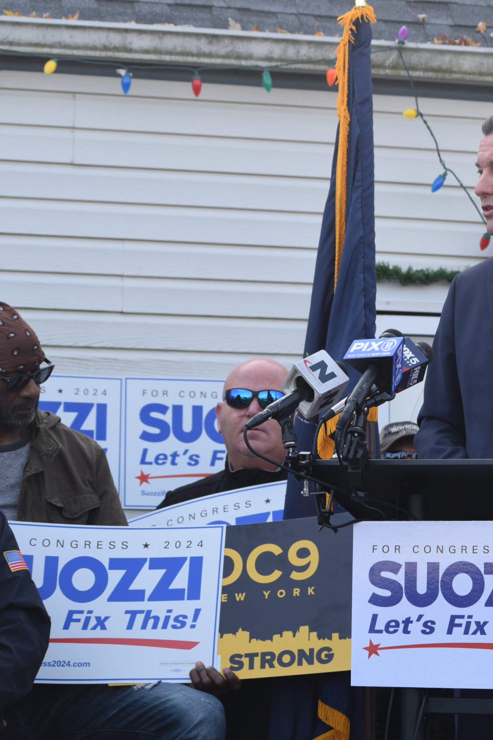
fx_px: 2794
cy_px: 371
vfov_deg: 15.1
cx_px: 472
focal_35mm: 136
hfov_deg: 10.0
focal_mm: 60
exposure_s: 1/500
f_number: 5.6
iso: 320
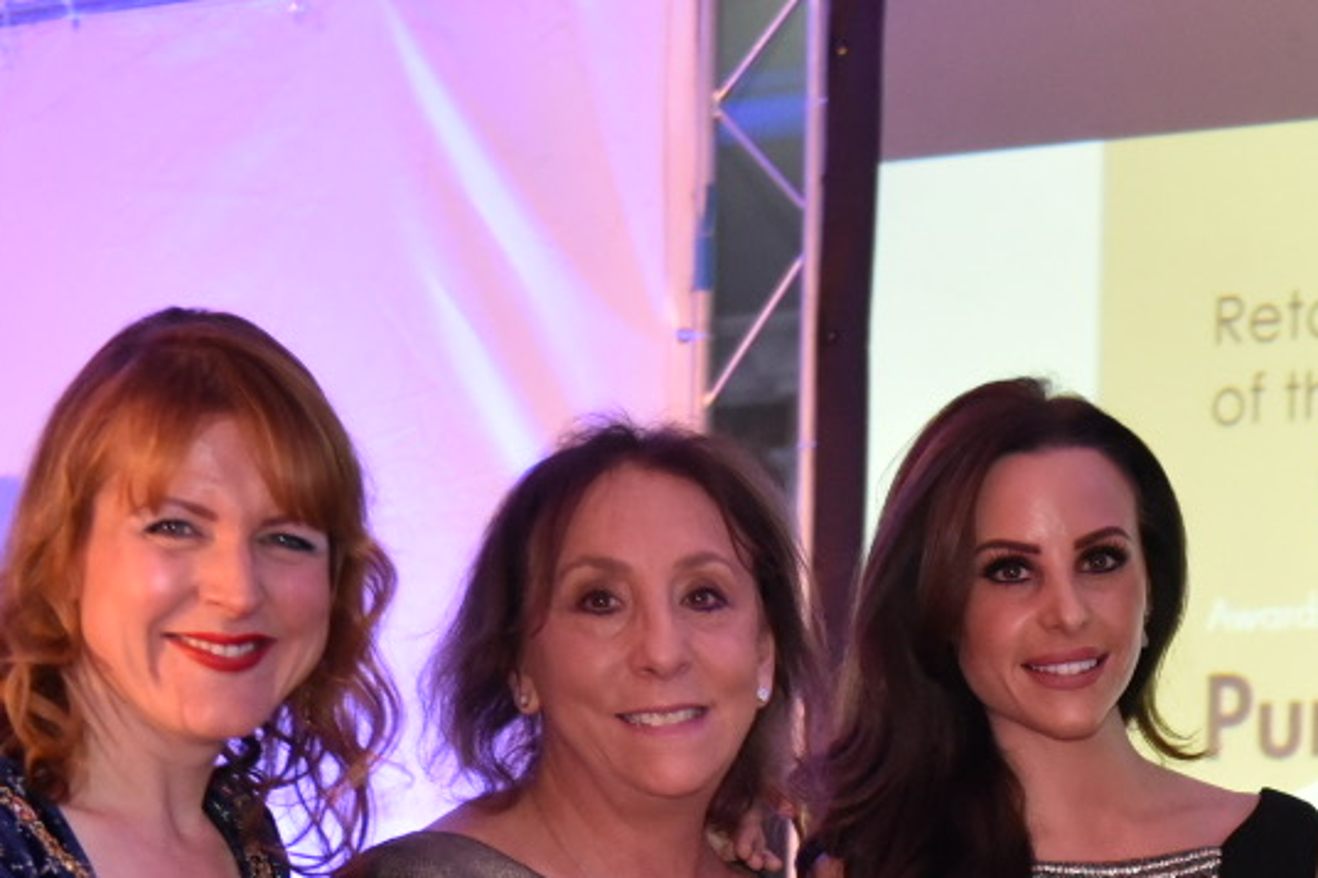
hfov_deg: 15.7
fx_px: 4648
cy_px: 989
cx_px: 1483
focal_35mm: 127
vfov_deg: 10.6
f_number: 2.8
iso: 3200
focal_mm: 42
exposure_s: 1/160
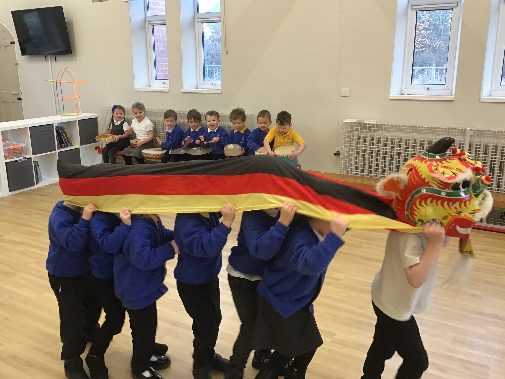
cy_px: 177
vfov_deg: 42.9
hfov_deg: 55.3
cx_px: 237
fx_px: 481
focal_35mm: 33
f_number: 2.4
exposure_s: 1/33
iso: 64
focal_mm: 3.3
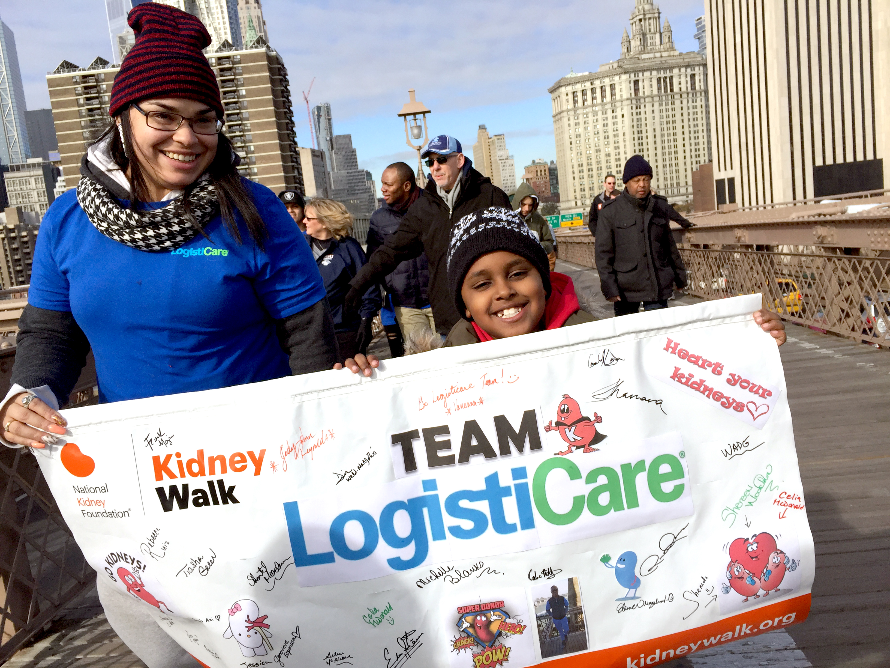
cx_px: 445
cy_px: 334
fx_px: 746
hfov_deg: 61.7
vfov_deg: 48.2
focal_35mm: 29
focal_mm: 4.15
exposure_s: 1/2083
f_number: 2.2
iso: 32
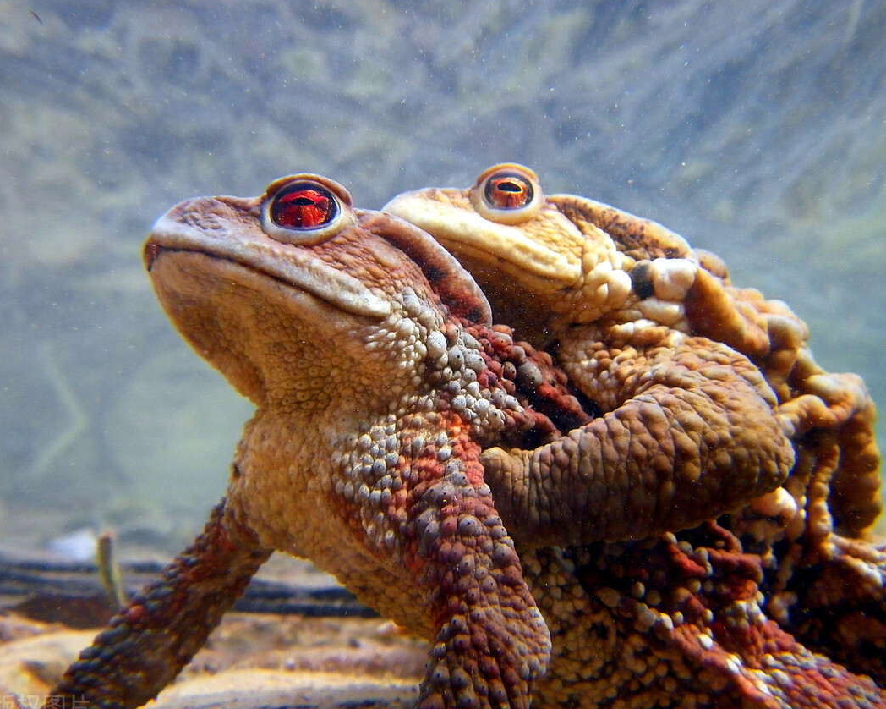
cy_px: 346
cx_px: 495
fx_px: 996
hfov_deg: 47.9
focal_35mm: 38
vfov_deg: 39.1
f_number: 3.8
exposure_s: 1/80
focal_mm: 6.1
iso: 160
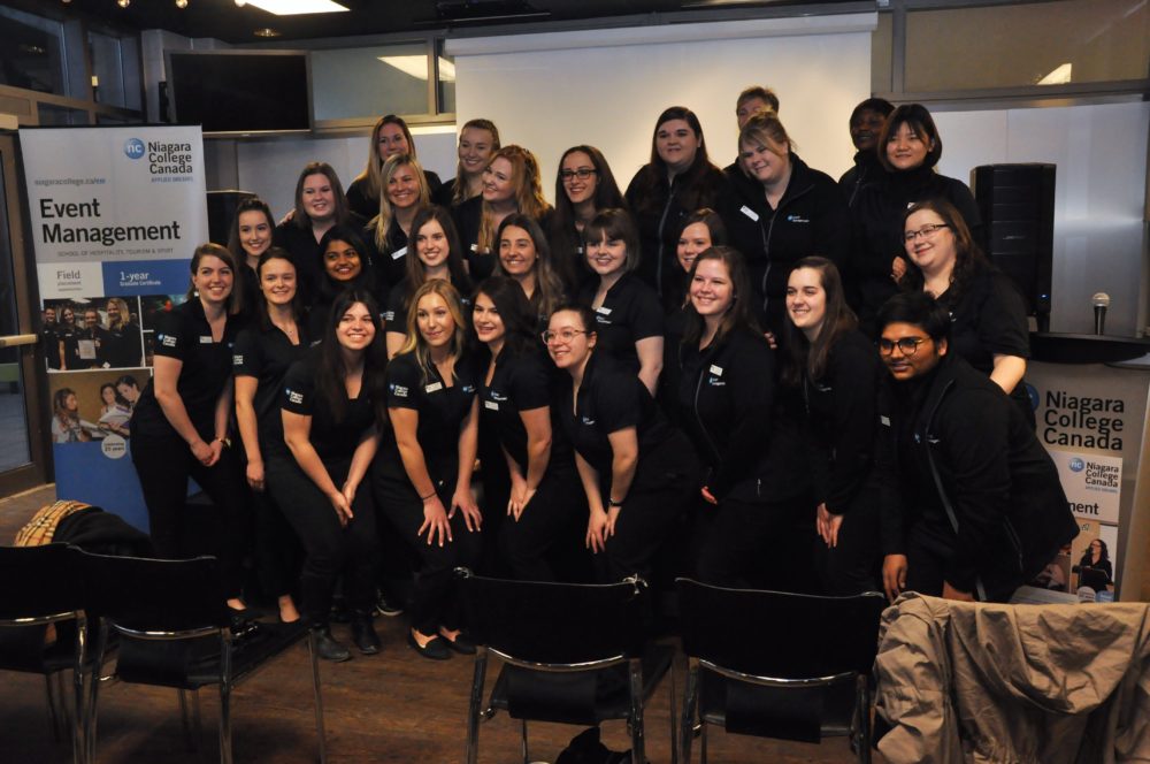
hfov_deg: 57.3
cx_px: 575
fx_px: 1053
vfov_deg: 39.9
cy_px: 382
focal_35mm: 33
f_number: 7.1
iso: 1600
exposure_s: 1/60
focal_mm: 22
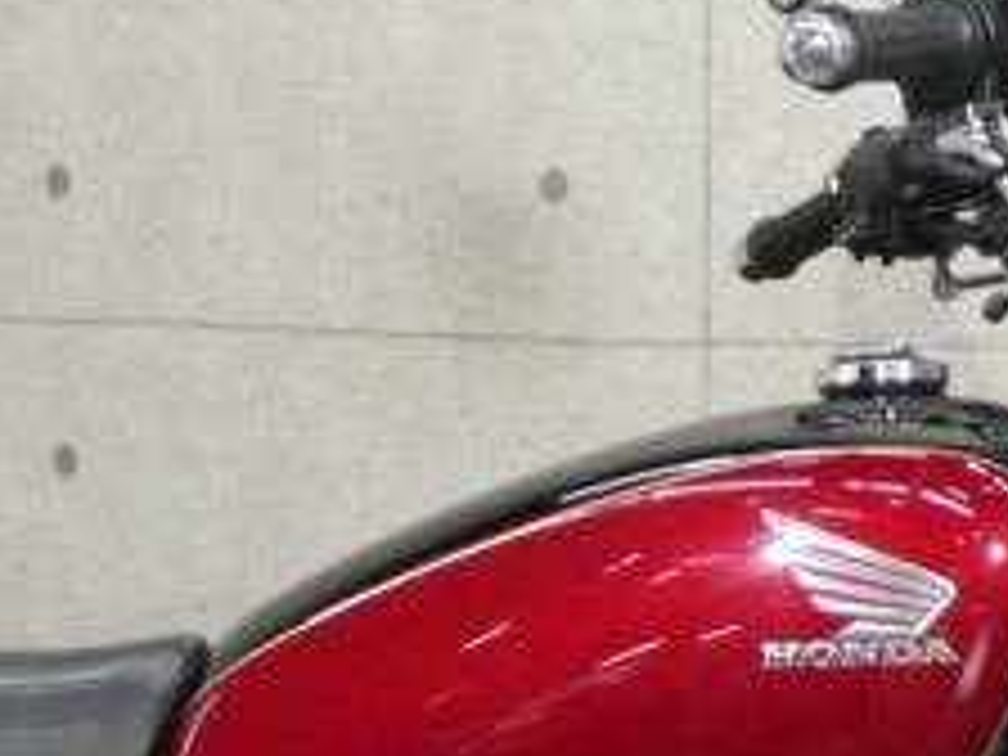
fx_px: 4397
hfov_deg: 13.1
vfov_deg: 9.8
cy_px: 760
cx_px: 423
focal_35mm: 151
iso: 500
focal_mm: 5.8
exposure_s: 1/80
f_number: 3.6
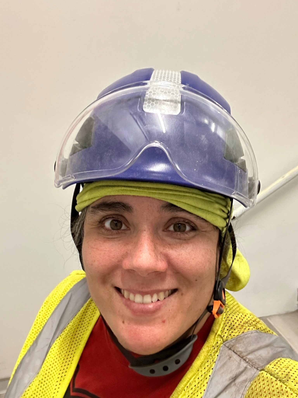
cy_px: 199
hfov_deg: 46.8
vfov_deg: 60.0
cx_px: 149
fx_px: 344
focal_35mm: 30
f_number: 1.9
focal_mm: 2.69
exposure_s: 1/40
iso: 320
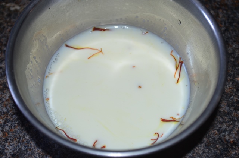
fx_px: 517
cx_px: 120
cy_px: 79
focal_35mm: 78
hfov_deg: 26.0
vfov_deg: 17.4
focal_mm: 52
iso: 640
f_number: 5.6
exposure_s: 1/60
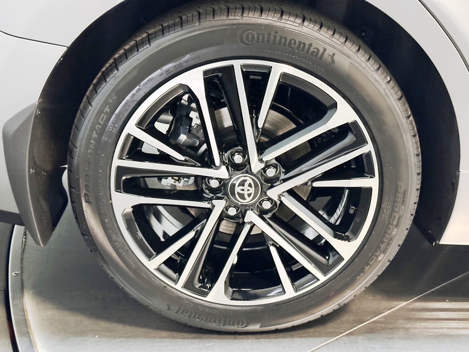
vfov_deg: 30.3
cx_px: 234
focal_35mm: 48
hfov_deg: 39.7
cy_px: 176
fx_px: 650
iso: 640
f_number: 1.78
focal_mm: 6.86
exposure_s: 1/30
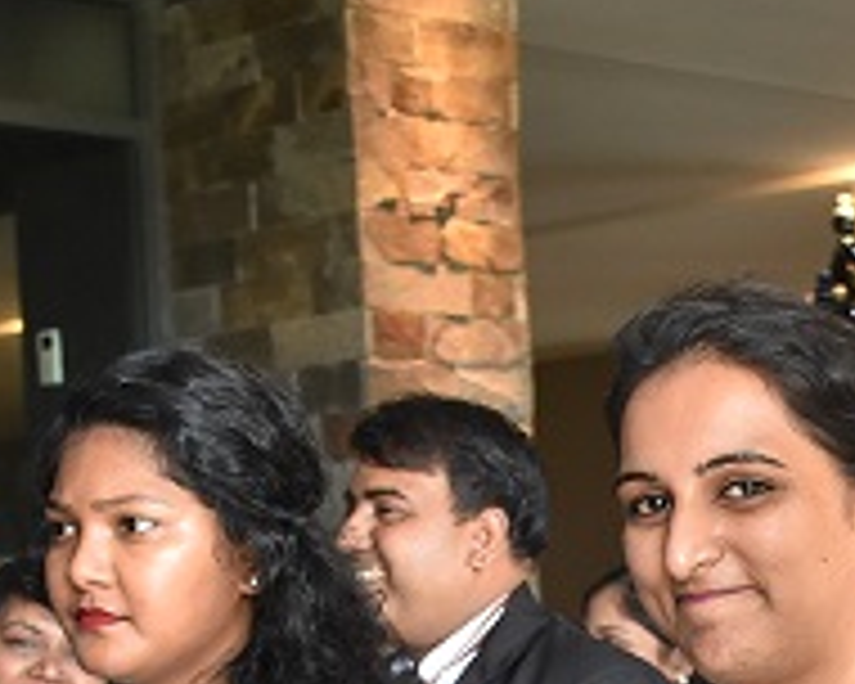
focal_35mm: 128
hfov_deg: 14.9
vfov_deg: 11.7
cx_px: 810
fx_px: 3235
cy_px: 882
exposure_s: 1/80
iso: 800
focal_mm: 23
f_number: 4.5
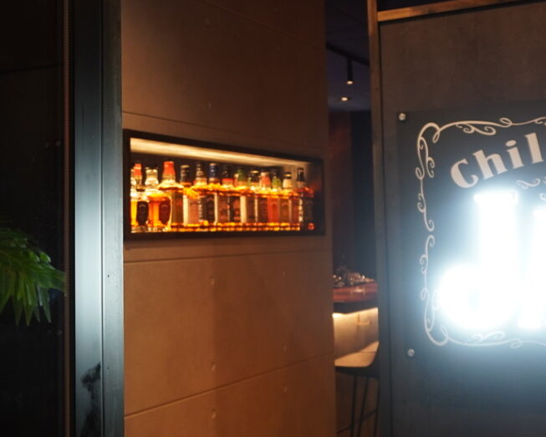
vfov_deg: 28.5
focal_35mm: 53
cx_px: 187
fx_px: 857
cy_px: 147
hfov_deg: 35.0
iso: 400
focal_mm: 16
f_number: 3.5
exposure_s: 1/30
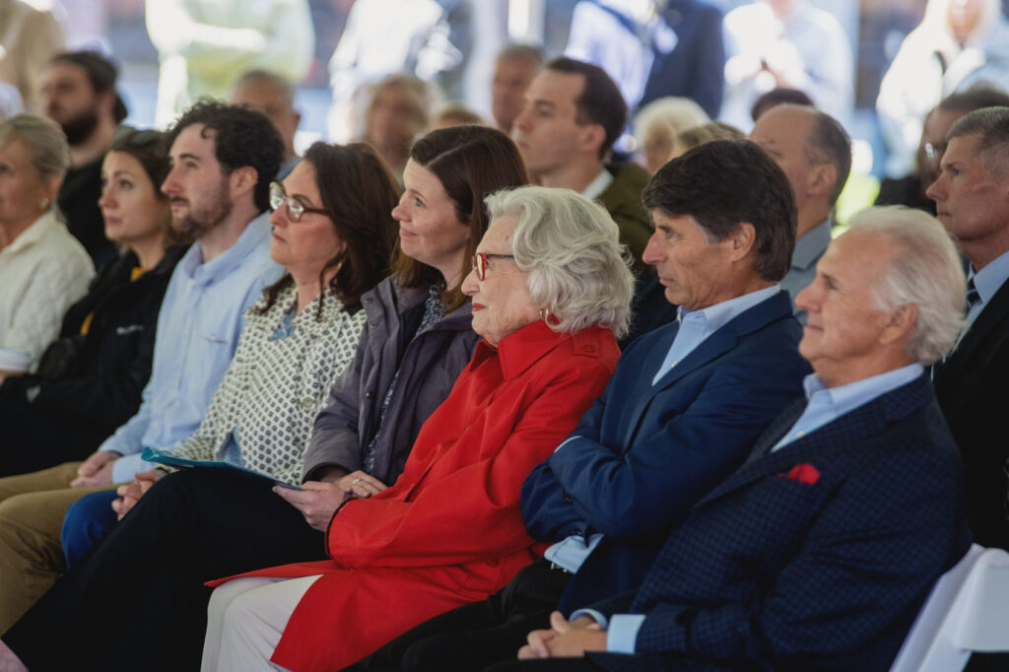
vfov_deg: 6.9
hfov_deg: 10.3
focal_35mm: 200
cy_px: 336
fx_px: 5603
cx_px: 504
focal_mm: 200
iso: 800
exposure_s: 1/500
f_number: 4
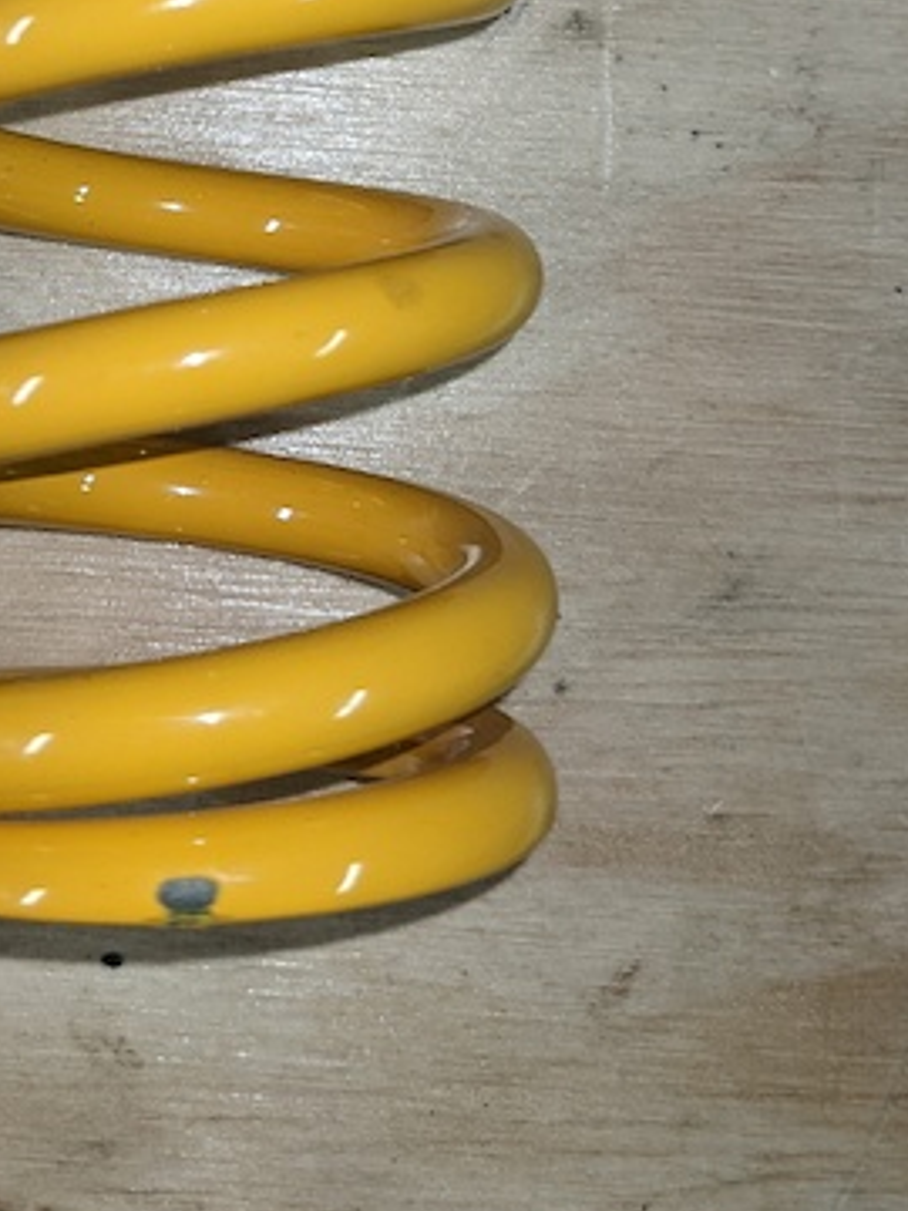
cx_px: 222
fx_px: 2098
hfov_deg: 24.1
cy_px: 17
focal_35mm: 60
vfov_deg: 30.1
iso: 118
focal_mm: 4.38
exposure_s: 1/120
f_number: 1.73
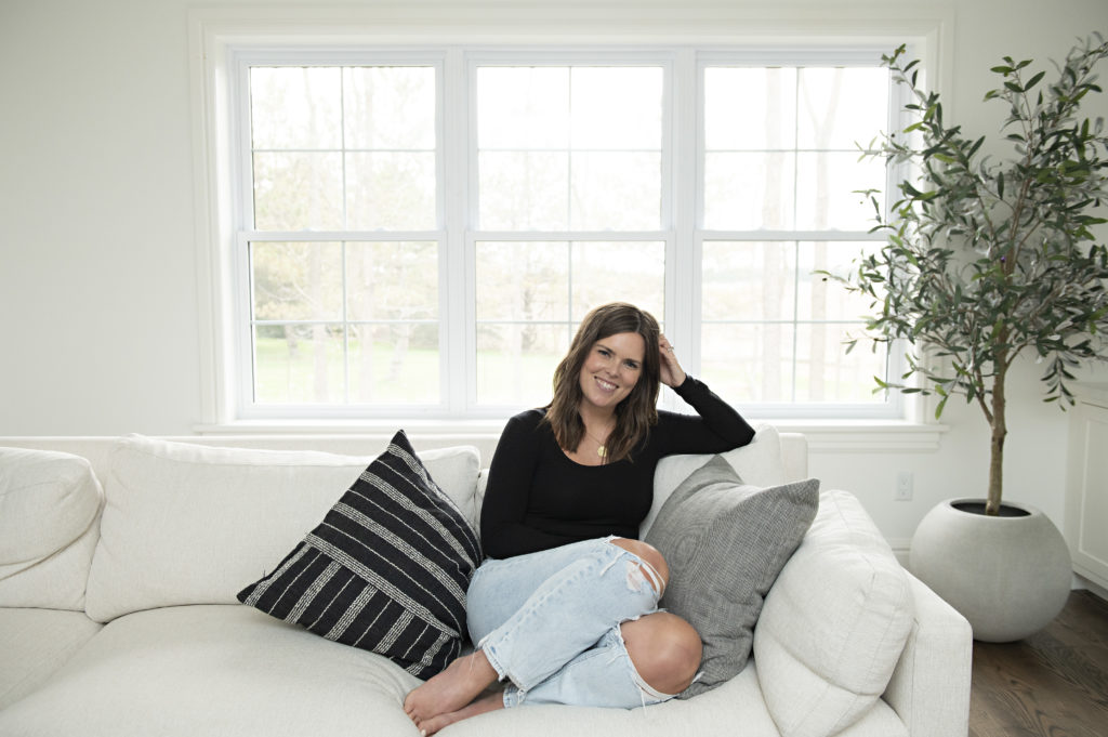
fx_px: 892
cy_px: 368
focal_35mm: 29
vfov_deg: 44.9
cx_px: 554
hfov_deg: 63.7
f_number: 4
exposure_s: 1/125
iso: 1600
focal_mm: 29
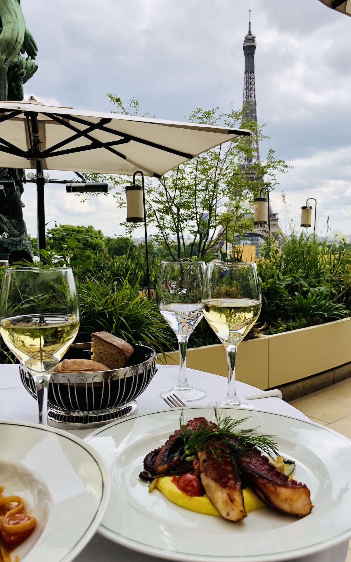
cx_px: 190
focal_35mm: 30
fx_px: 459
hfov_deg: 41.8
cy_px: 283
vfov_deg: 62.9
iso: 20
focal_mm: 4
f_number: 1.8
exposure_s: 1/1453
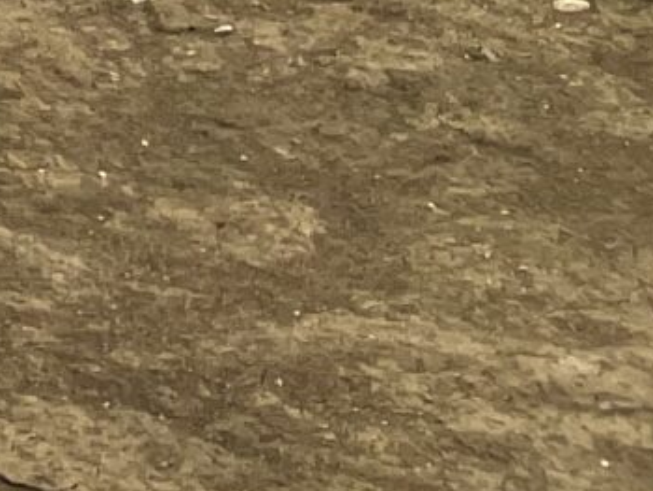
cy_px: -1047
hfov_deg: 7.9
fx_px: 3587
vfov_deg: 6.9
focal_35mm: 190
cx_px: -1681
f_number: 1.5
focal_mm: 5.7
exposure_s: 1/411
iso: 50
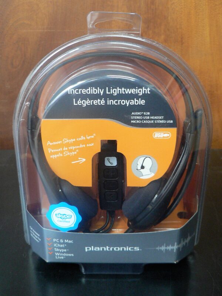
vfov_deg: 52.6
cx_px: 111
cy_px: 148
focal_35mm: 35
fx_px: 299
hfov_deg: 40.7
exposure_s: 1/6
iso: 200
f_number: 2.8
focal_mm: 6
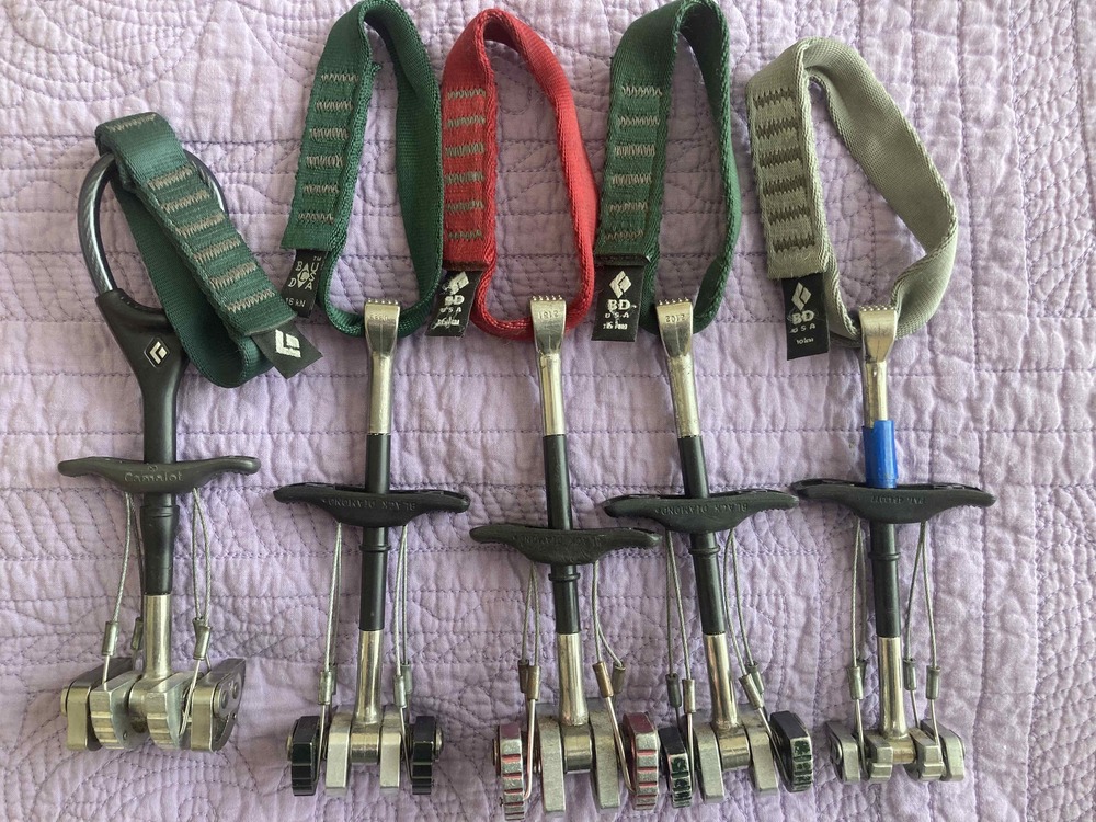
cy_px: 411
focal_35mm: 28
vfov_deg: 49.7
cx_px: 548
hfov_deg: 63.4
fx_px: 887
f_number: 1.8
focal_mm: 3.99
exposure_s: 1/86
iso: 80
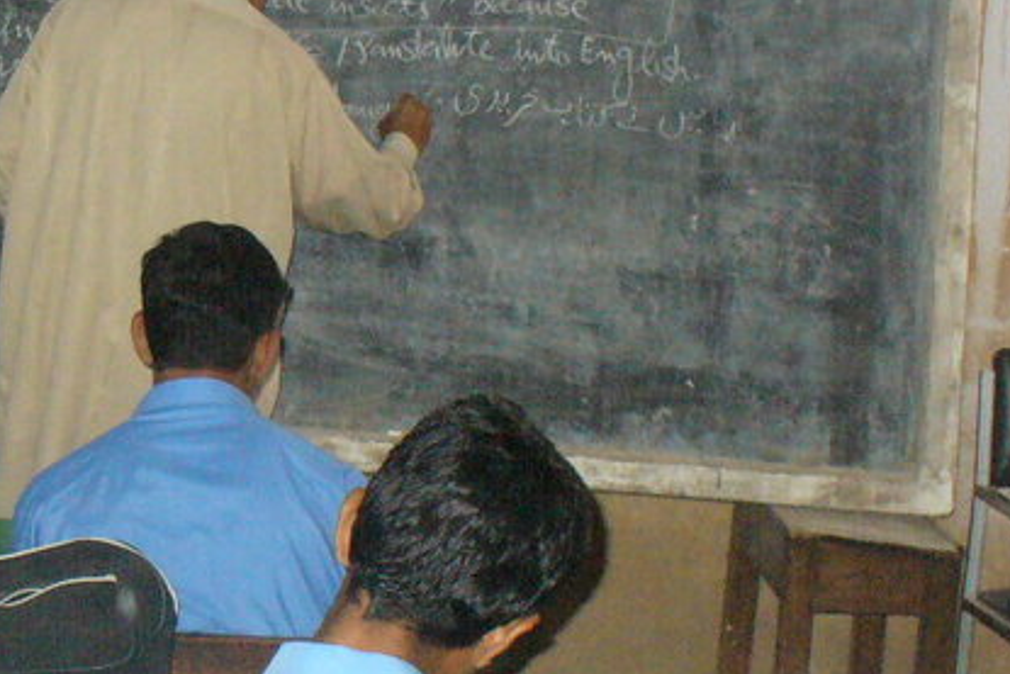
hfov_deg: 20.8
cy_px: 423
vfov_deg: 14.4
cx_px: 12
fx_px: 2666
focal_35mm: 95
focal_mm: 6.1
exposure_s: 1/60
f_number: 2.8
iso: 400
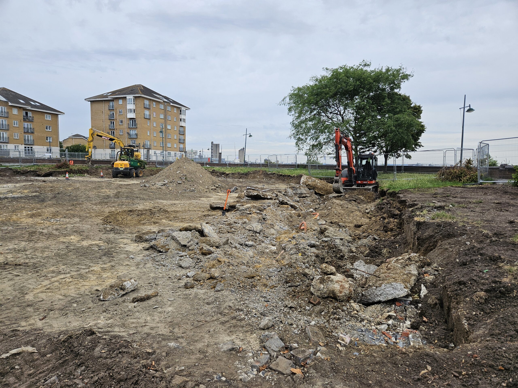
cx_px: 259
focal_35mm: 23
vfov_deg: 58.9
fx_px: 344
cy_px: 194
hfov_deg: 73.9
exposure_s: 1/1501
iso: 32
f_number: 1.8
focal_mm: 5.4
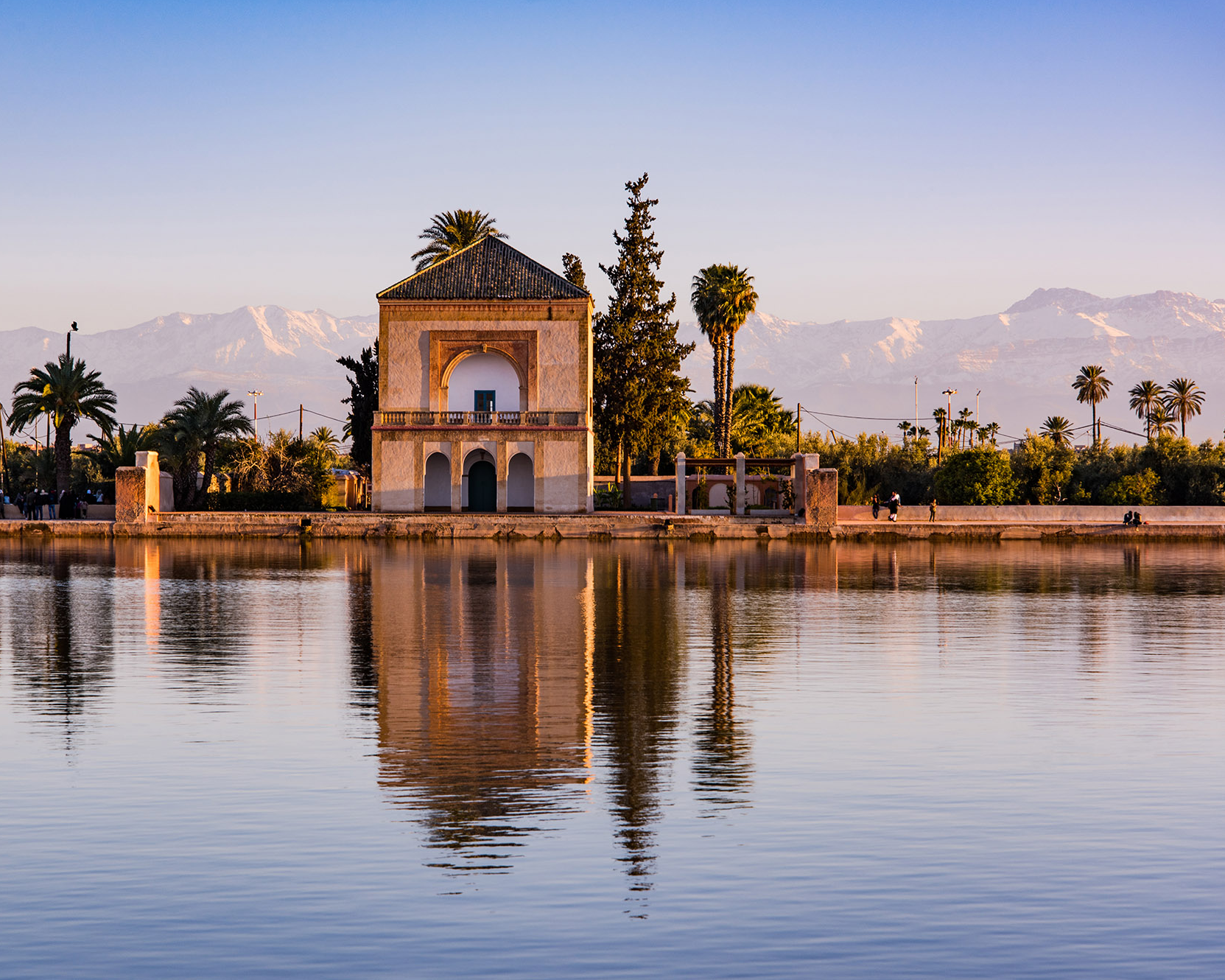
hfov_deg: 20.0
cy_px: 490
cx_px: 550
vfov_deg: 16.0
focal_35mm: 96
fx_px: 3480
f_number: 9
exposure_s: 1/125
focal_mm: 85
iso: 125
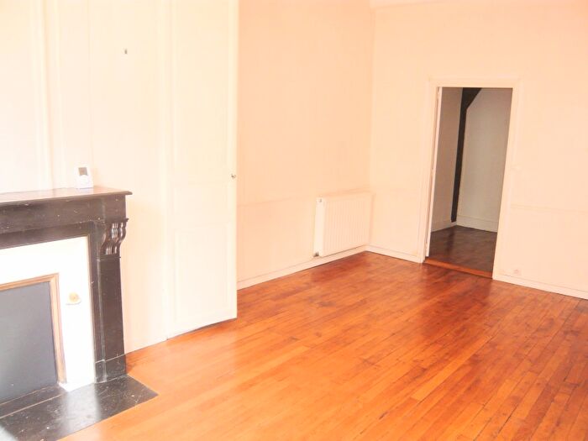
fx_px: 476
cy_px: 220
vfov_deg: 49.7
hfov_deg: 63.4
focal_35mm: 28
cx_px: 294
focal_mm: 4.6
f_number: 2.8
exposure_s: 1/30
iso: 100
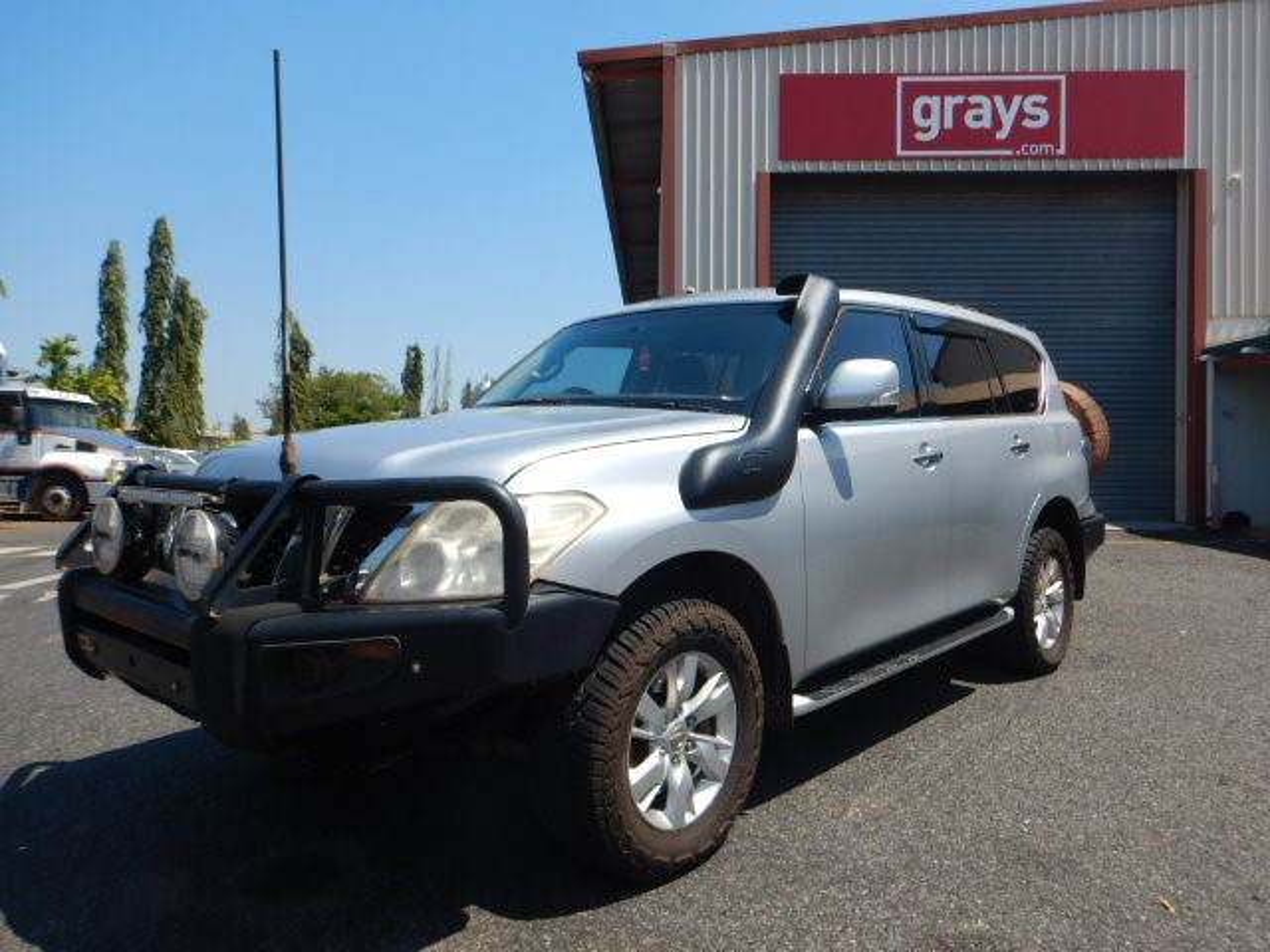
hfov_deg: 71.6
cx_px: 635
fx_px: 881
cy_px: 476
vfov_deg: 56.8
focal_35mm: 24
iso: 125
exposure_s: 1/800
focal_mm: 4.3
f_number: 4.1
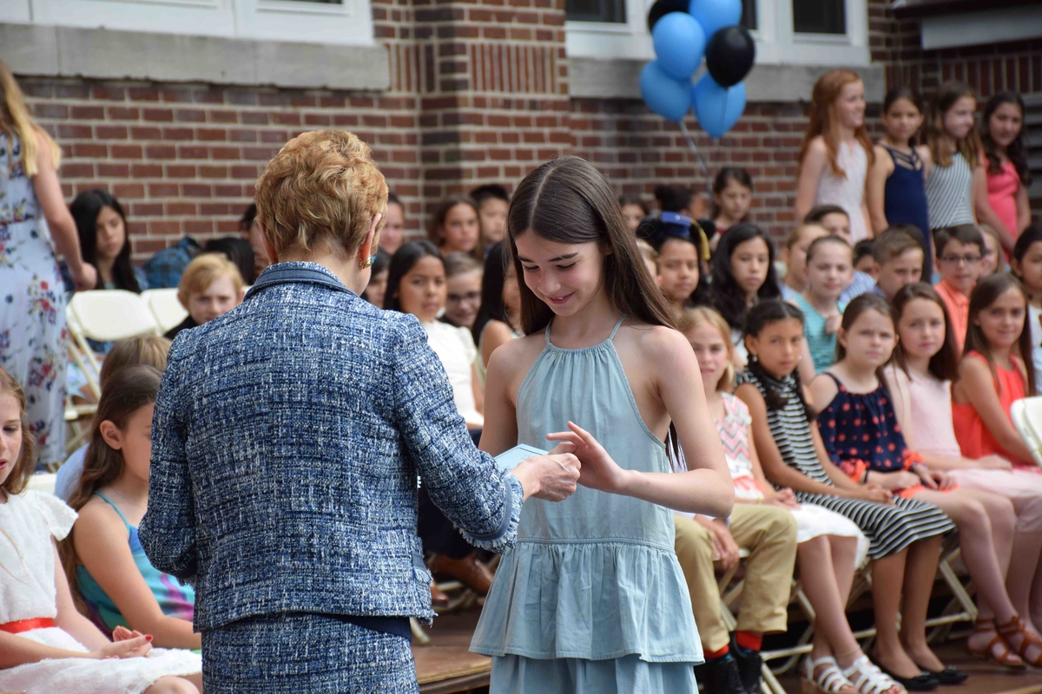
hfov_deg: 14.4
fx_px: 4124
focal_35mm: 142
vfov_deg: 9.6
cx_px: 521
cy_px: 347
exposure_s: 1/500
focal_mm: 95
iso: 200
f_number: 5.6
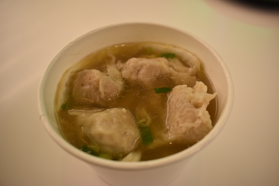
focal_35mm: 27
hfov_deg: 67.4
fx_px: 209
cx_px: 140
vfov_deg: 47.9
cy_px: 93
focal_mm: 18
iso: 400
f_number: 4.5
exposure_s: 1/80
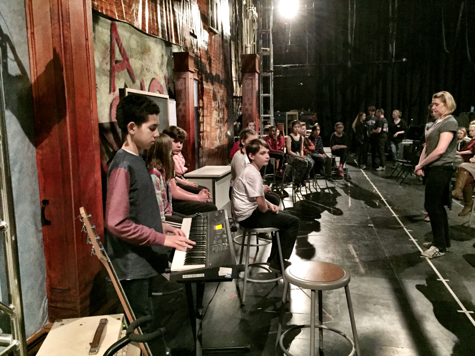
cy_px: 178
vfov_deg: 48.2
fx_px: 398
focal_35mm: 29
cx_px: 238
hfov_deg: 61.7
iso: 1000
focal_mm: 4.15
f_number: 2.2
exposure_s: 1/15
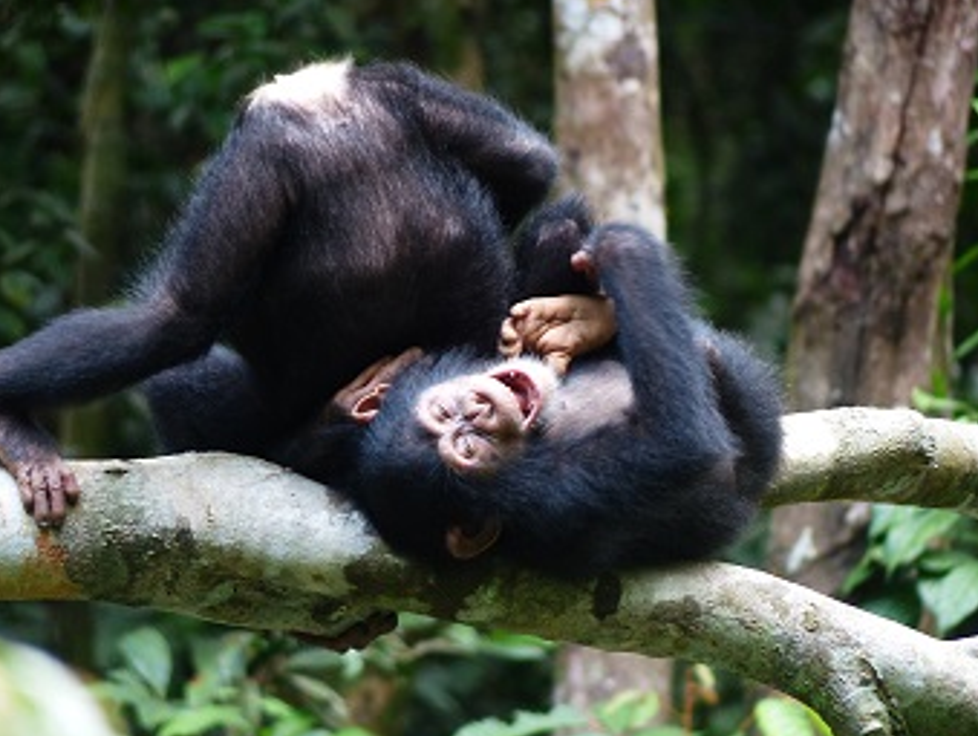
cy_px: 410
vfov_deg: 2.1
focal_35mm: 707
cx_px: 473
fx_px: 19996
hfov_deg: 2.8
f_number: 2.8
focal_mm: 108
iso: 200
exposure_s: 1/40
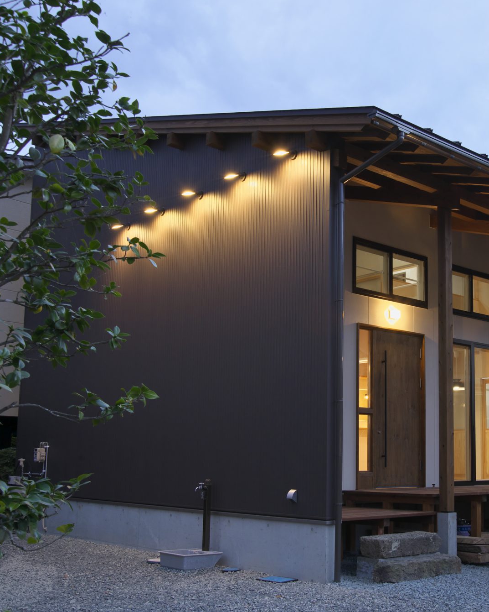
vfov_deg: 42.9
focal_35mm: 43
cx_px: 369
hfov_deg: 34.2
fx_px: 778
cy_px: 304
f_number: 13
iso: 400
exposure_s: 1/2
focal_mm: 30
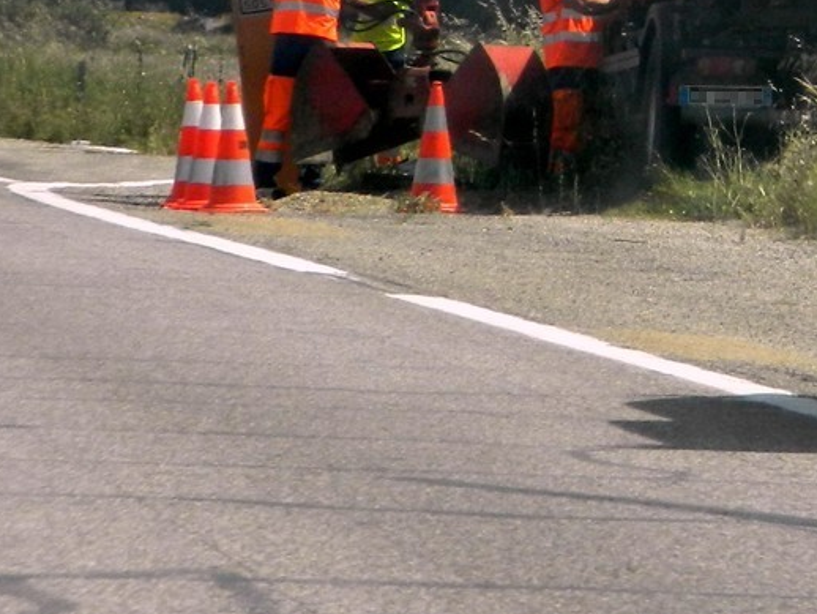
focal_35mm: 498
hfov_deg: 4.0
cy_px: -477
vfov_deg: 3.0
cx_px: 1416
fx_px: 11759
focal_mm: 23.2
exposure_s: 1/500
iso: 80
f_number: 4.7
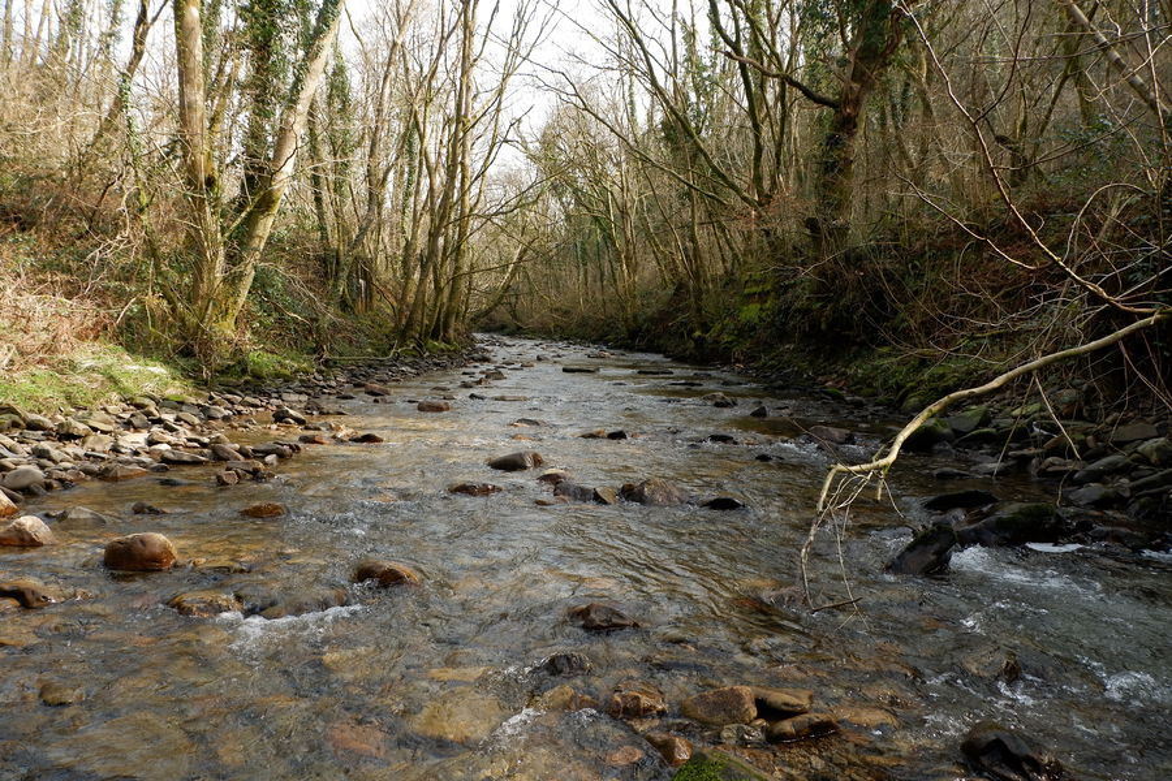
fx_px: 781
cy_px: 390
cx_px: 586
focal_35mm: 24
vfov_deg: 53.1
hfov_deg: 73.7
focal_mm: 16
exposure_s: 1/200
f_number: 5.6
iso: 500
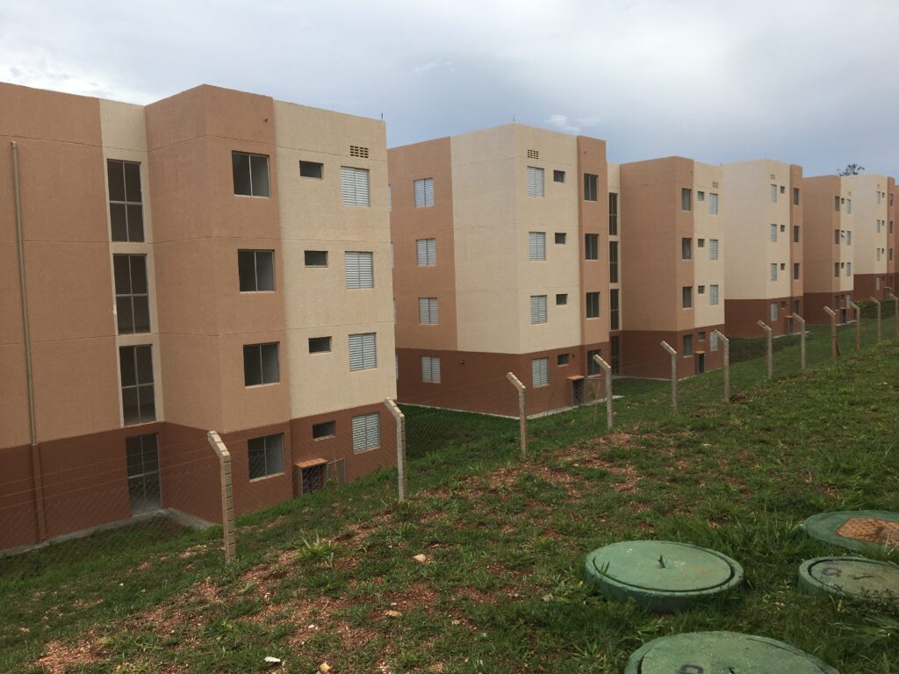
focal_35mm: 29
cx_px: 450
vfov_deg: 48.2
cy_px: 337
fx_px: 753
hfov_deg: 61.7
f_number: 2.2
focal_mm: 4.15
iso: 25
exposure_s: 1/1789
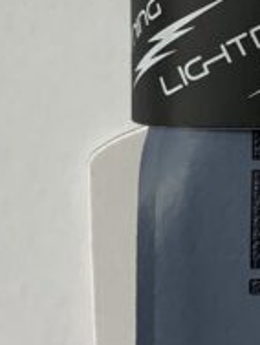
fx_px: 1410
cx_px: 328
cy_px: -71
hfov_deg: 10.3
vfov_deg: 13.6
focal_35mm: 141
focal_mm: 4.25
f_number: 1.8
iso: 80
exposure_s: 1/100
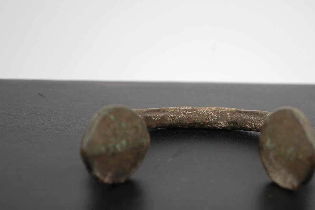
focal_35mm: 116
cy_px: 117
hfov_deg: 17.6
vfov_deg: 11.8
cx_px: 201
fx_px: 1015
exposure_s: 1/125
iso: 250
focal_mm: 52
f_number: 5.6
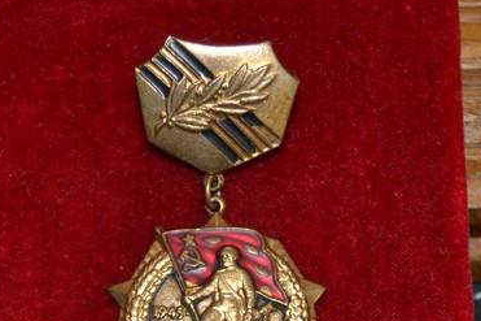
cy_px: 502
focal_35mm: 97
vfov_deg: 13.2
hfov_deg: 21.0
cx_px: 226
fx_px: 1295
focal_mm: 20
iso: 125
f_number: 3.8
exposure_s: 1/30
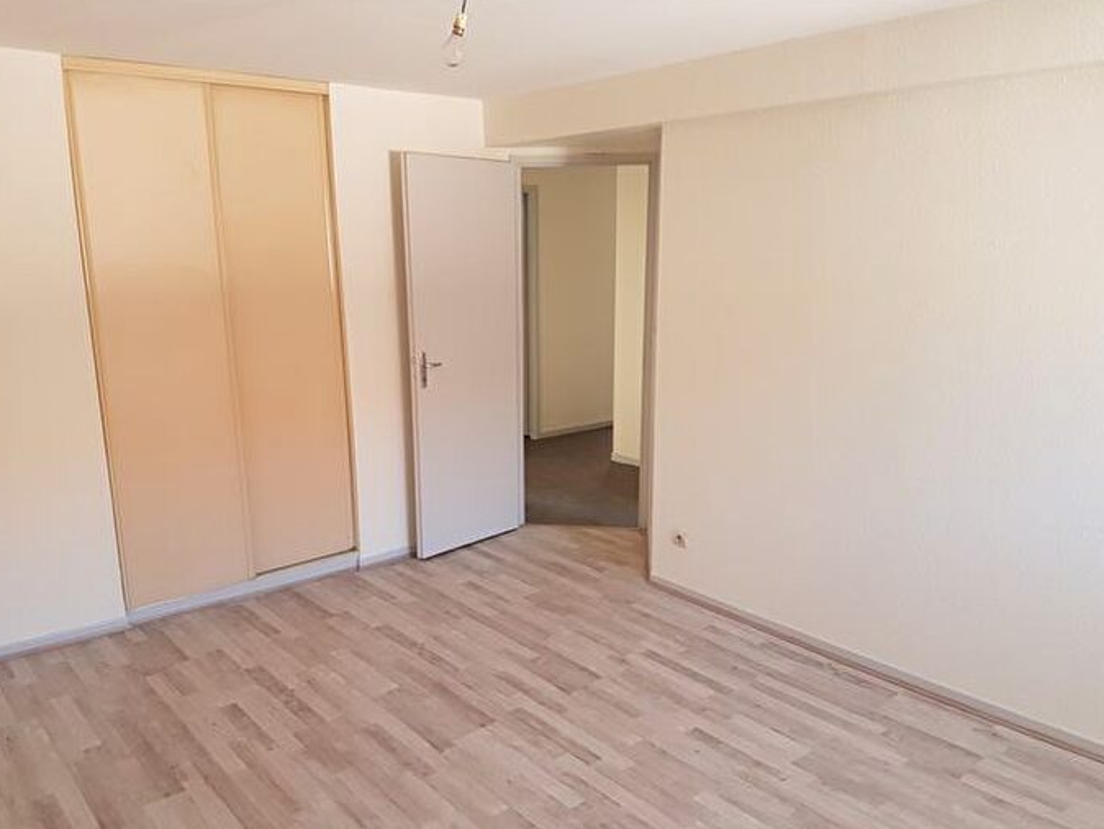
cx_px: 554
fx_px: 861
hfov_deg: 65.3
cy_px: 420
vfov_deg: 51.4
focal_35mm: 27
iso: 100
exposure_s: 1/50
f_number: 1.7
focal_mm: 4.2
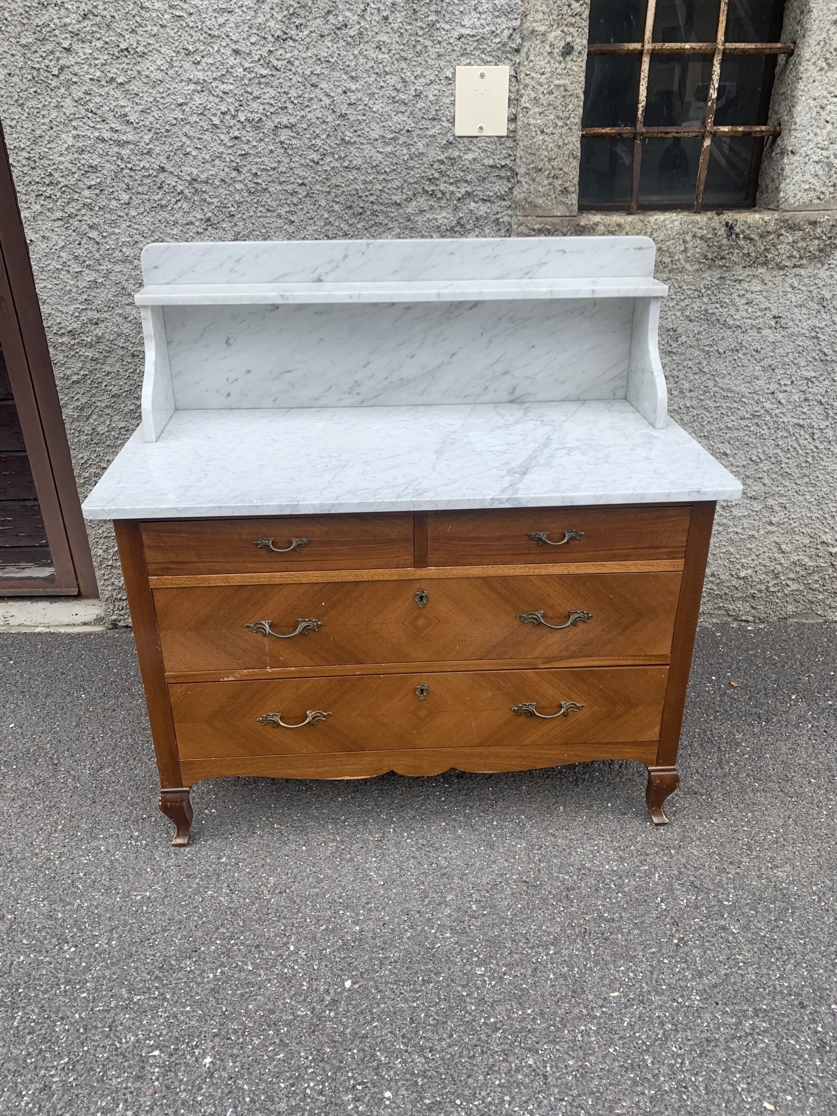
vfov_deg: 67.3
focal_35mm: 26
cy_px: 558
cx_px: 418
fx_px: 838
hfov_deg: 53.1
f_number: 1.8
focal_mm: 4.25
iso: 25
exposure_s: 1/903
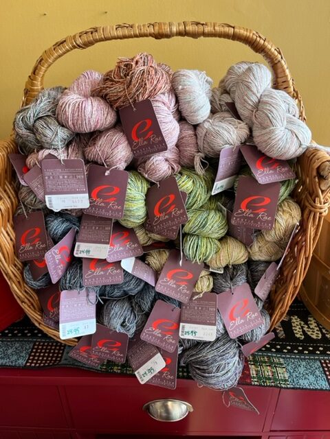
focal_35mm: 26
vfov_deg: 67.3
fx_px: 330
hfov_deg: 53.1
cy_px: 220
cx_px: 165
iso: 64
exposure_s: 1/60
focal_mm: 5.1
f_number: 1.6
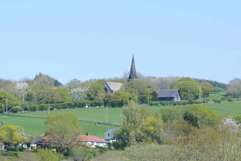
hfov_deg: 9.1
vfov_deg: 6.1
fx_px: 1513
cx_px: 109
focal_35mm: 226
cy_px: 133
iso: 100
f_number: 5.6
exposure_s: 1/250
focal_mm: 118
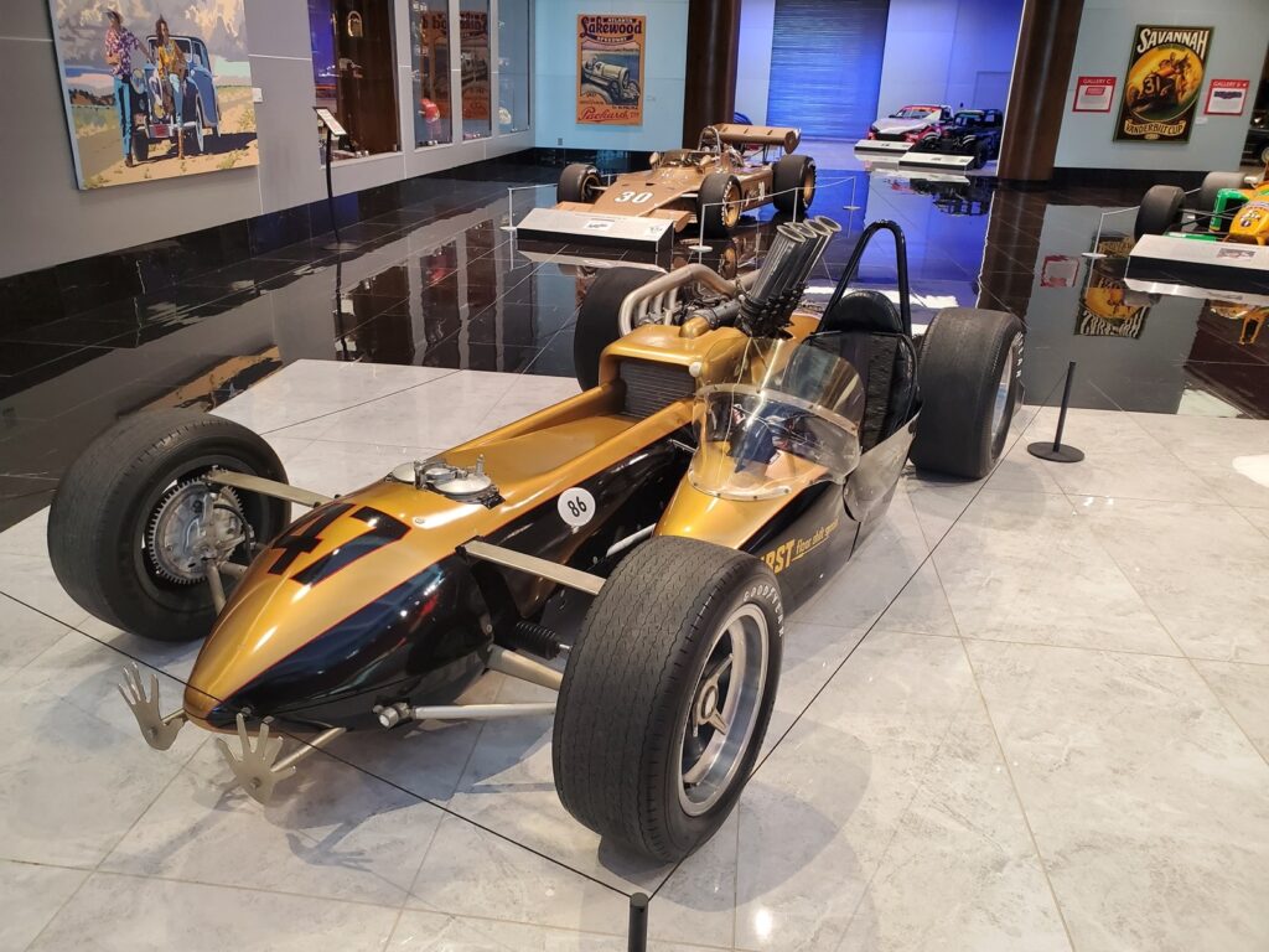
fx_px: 953
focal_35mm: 26
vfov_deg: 53.1
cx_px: 634
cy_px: 476
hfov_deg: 67.3
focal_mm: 4.3
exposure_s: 1/100
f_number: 2.4
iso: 250
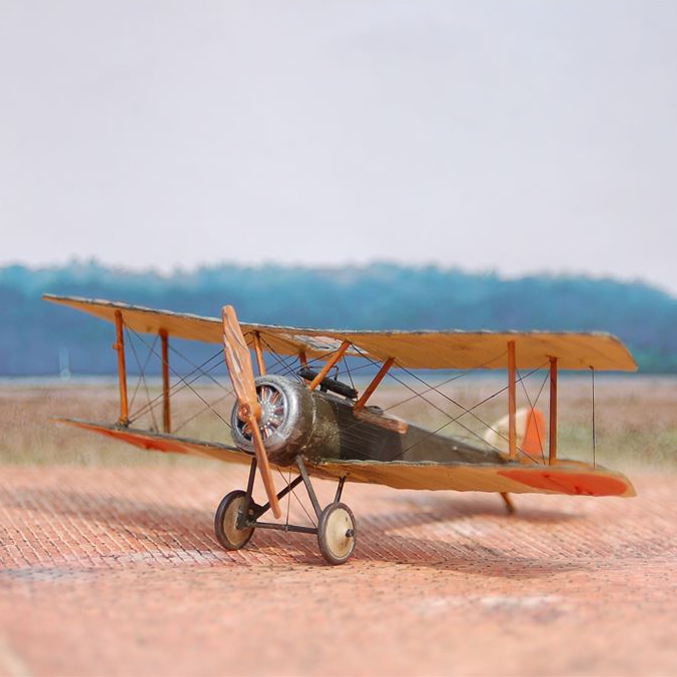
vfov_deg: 12.1
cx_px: 322
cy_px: 337
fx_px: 3200
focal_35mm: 145
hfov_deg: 12.1
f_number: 5.6
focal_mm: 75
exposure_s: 1/500
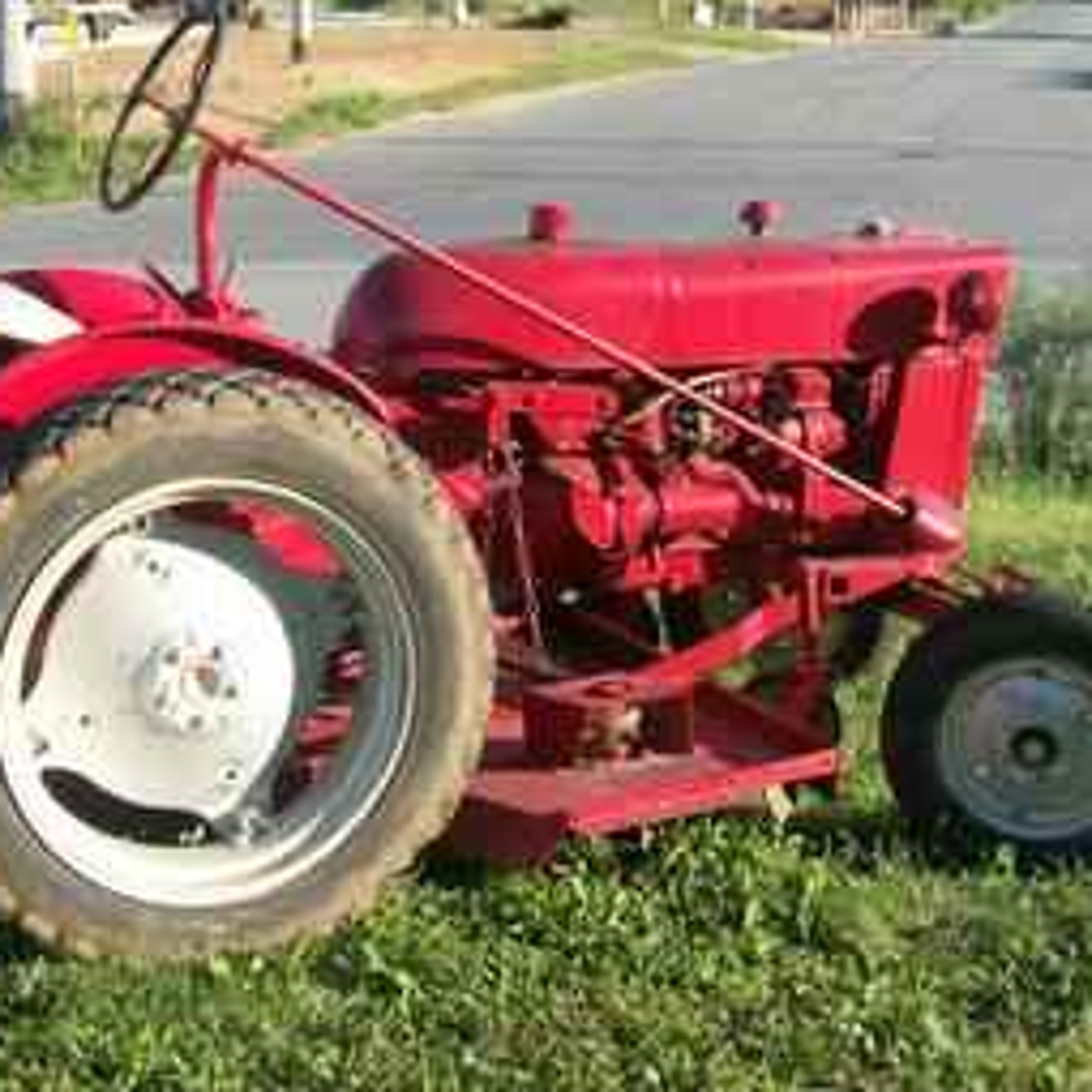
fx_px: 2641
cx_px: 471
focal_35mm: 74
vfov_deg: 23.4
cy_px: 548
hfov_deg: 23.3
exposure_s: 1/320
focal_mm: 11
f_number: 4.1
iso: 80
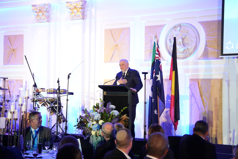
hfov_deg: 28.8
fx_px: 463
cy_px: 80
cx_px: 119
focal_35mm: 70
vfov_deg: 19.5
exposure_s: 1/125
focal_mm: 70
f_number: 4
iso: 8000
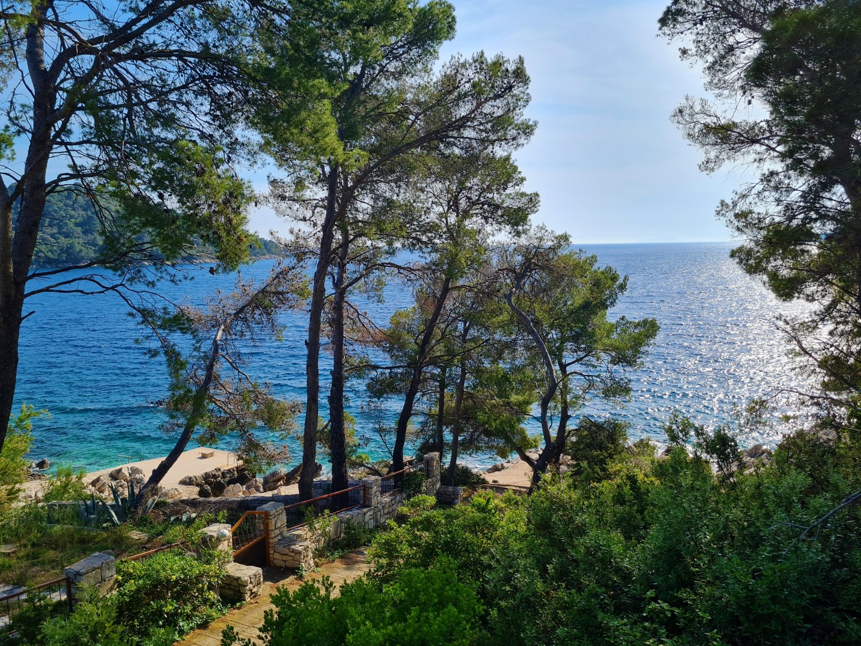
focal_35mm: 26
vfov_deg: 53.1
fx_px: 647
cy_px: 323
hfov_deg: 67.3
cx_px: 430
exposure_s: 1/2568
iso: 50
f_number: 1.8
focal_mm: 5.4
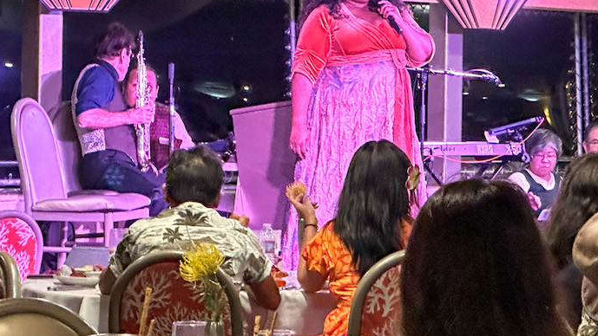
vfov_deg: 8.3
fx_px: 2316
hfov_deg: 14.7
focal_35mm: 146
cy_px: 58
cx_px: 316
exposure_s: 1/40
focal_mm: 9
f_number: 2.8
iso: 1250
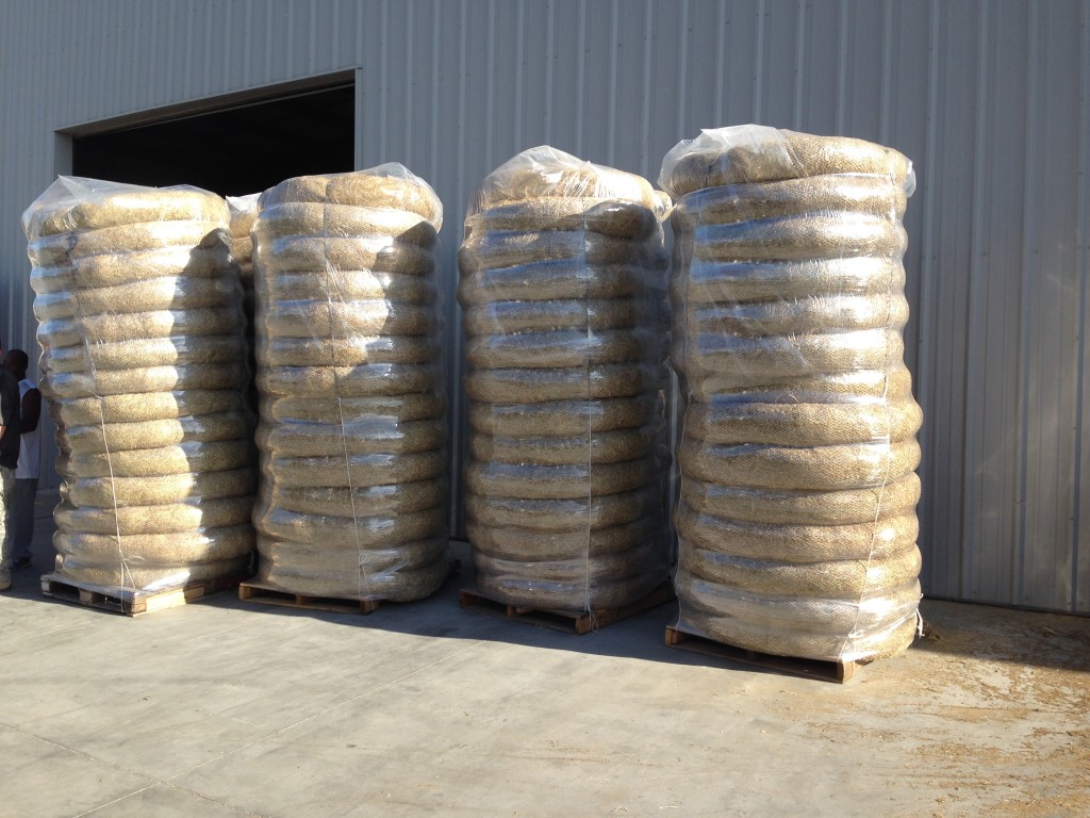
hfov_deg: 55.4
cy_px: 409
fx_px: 1039
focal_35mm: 33
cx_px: 545
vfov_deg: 42.9
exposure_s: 1/821
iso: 50
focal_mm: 4.12
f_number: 2.4
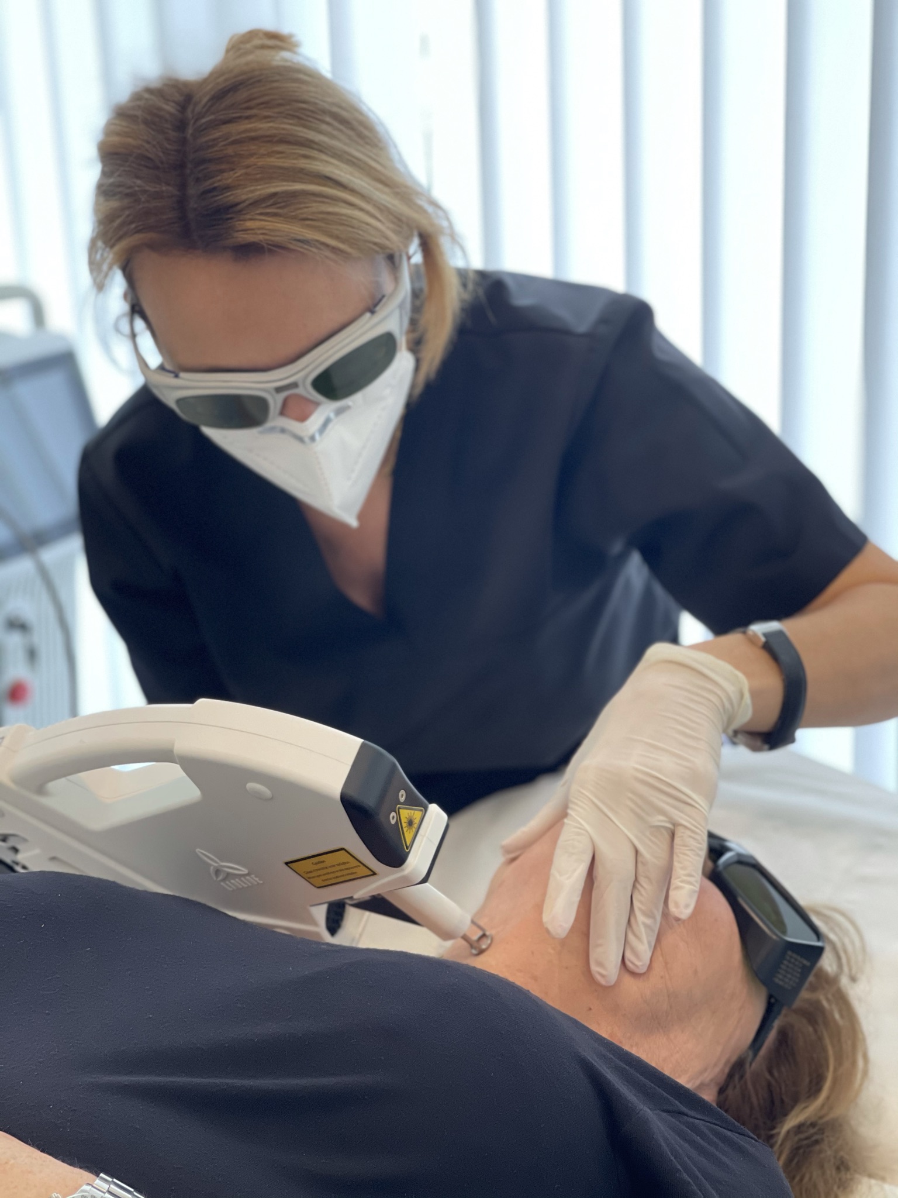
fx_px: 2214
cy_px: 599
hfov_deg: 22.9
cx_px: 449
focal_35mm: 64
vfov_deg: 30.3
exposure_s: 1/100
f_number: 2.2
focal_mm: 7.5
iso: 160
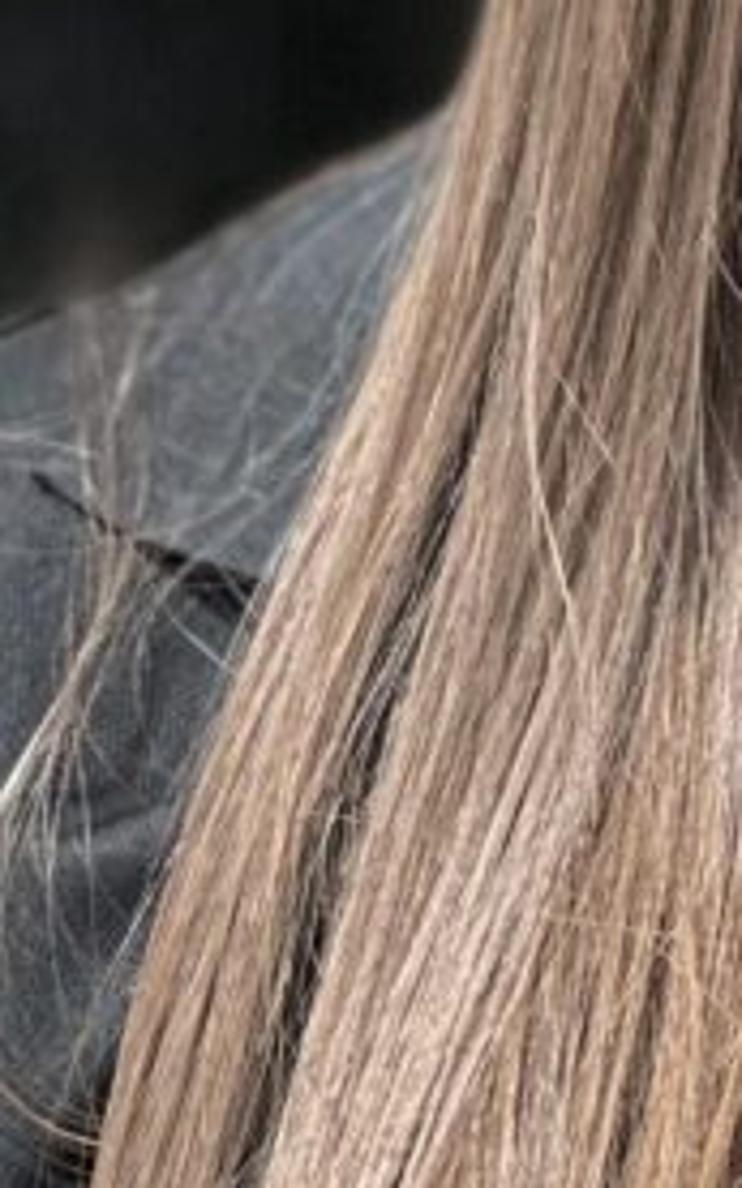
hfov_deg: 2.9
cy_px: 103
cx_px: 2196
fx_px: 14664
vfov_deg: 4.6
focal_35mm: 453
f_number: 2.8
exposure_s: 1/573
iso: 32
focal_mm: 9
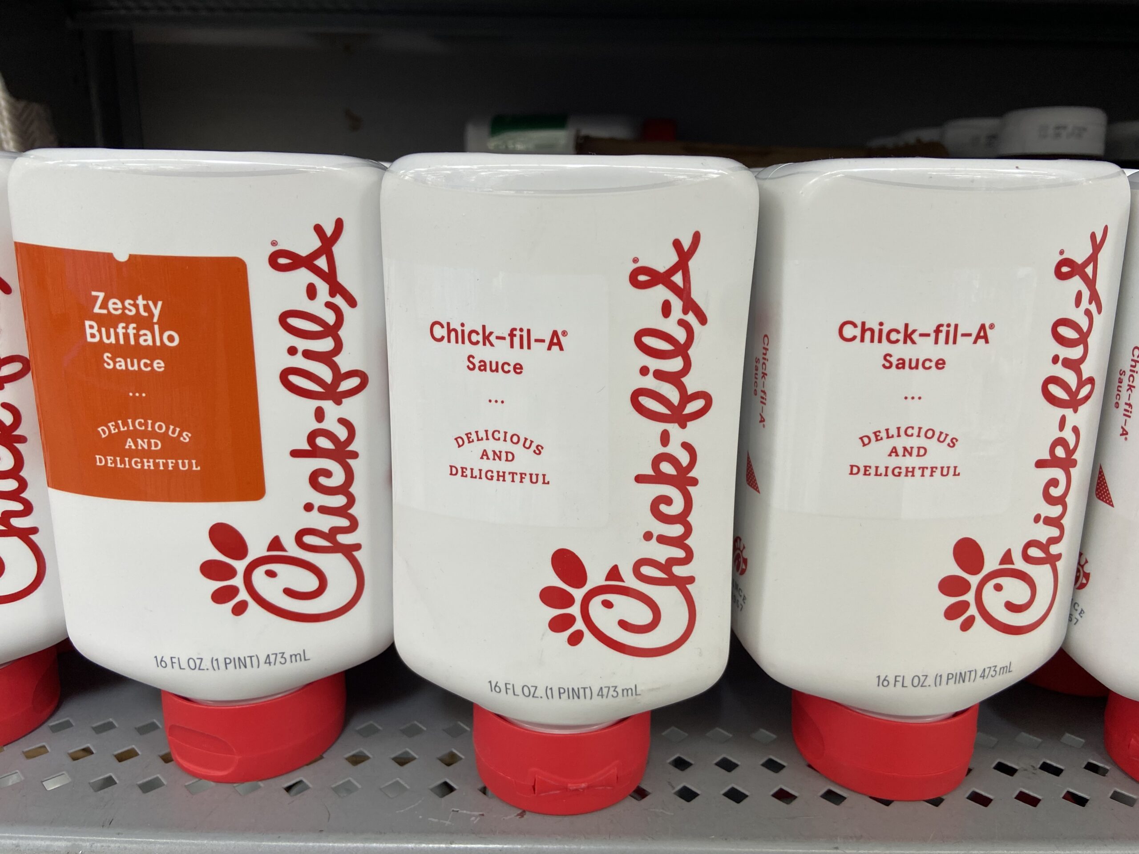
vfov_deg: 53.1
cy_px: 427
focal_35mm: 26
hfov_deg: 67.3
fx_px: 856
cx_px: 570
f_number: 1.8
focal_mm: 4.25
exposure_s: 1/121
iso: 100
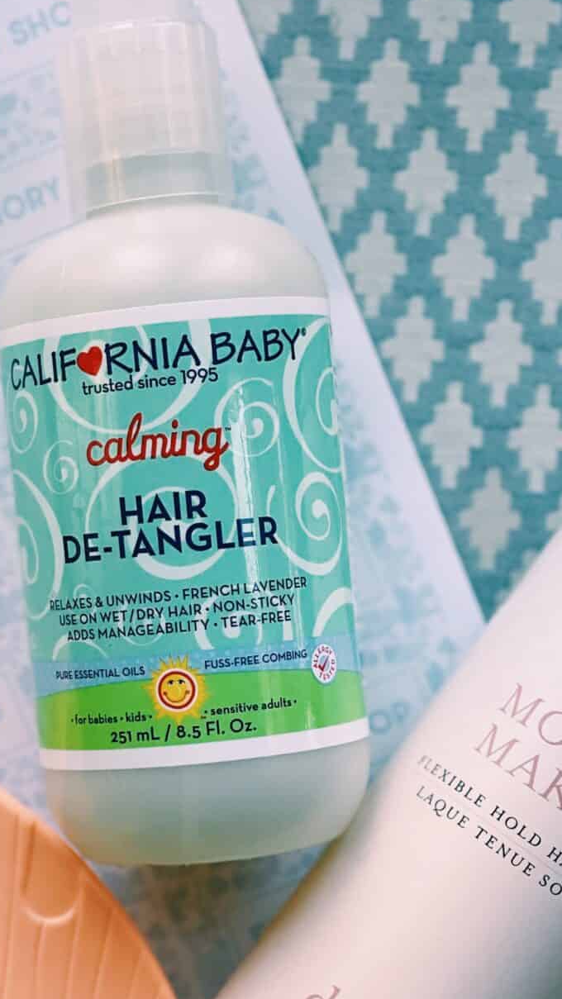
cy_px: 636
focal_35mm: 96
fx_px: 2543
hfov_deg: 12.5
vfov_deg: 22.2
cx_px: 99
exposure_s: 1/120
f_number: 2
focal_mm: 6
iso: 100
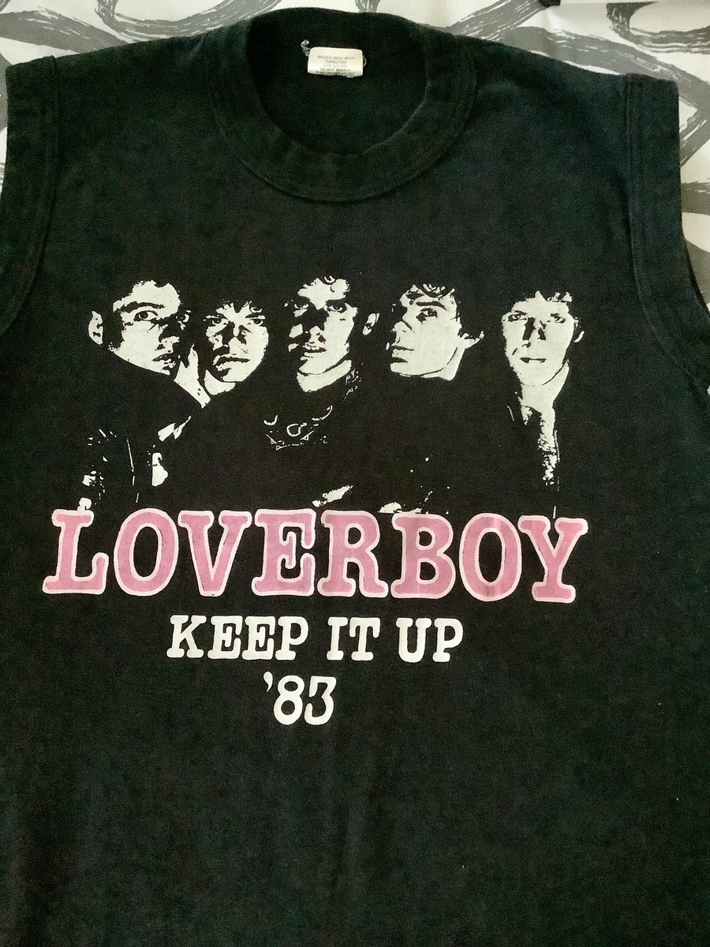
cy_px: 474
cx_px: 355
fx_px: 848
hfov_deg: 45.4
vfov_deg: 58.4
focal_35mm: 31
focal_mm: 3.3
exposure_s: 1/24
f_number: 2.4
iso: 800
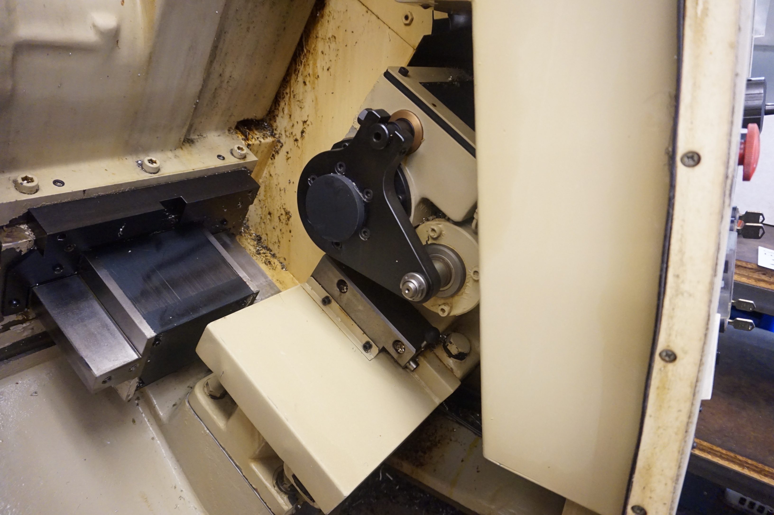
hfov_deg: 73.8
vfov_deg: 53.1
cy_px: 258
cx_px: 387
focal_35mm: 24
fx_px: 516
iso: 3200
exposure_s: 1/125
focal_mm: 16
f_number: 3.5
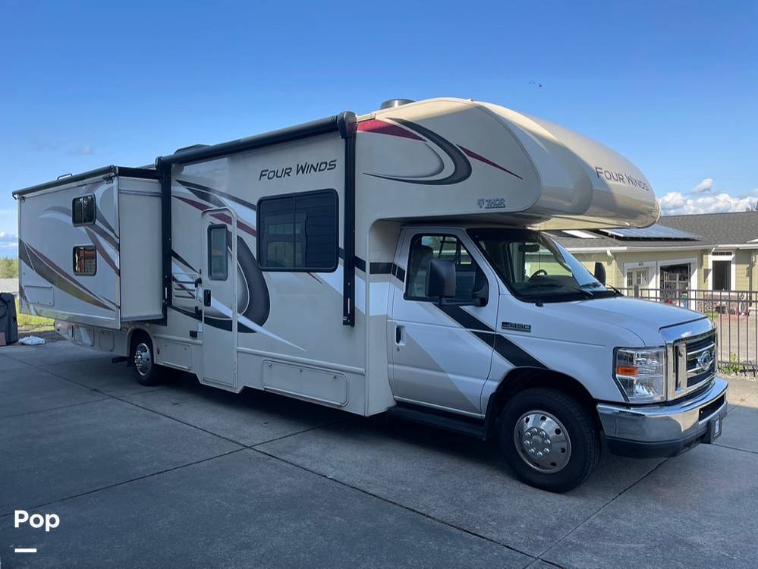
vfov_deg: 53.1
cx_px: 379
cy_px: 284
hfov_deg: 67.3
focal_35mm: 26
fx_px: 570
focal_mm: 4.2
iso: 32
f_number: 1.6
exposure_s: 1/1575
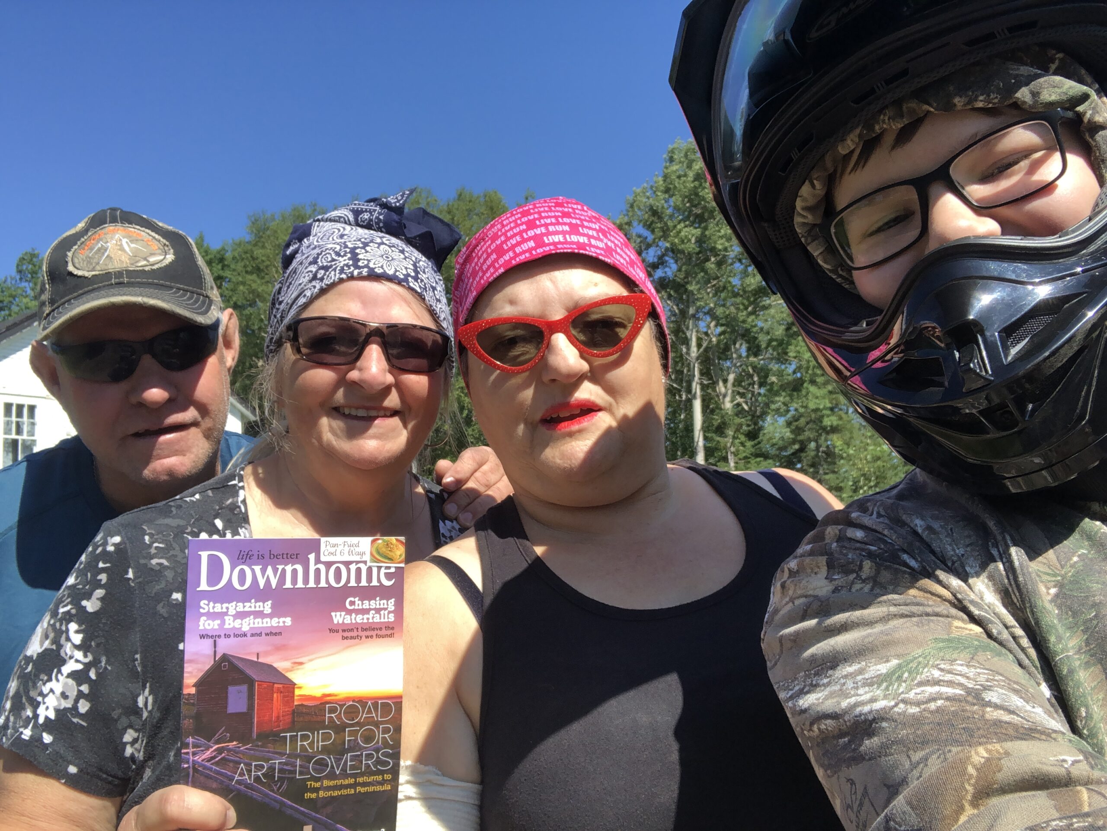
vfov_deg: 44.2
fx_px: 1024
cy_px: 416
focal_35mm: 32
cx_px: 554
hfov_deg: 56.8
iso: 20
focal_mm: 2.87
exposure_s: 1/715
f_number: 2.2
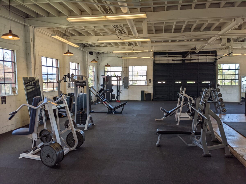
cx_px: 123
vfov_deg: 51.4
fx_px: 192
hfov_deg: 65.3
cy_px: 92
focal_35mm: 27
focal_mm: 4.38
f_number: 1.73
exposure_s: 1/572
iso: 49
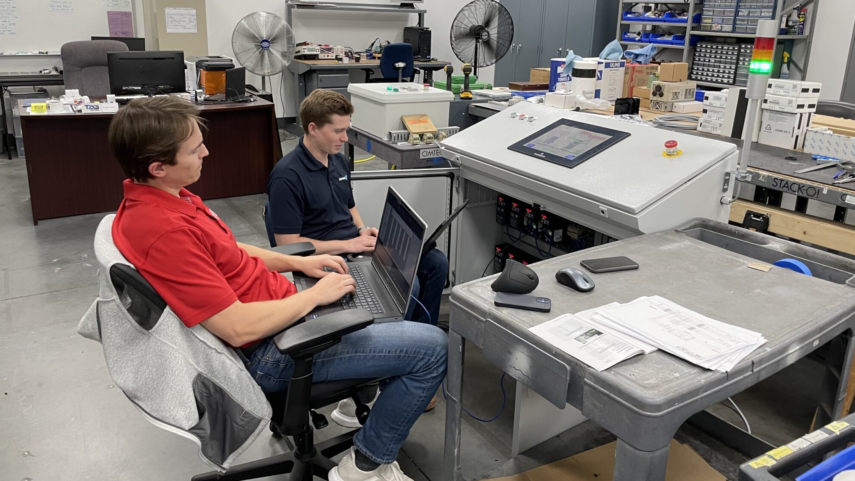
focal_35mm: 29
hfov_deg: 66.1
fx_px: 657
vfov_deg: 40.0
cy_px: 195
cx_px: 426
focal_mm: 4.2
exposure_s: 1/60
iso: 100
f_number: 1.6
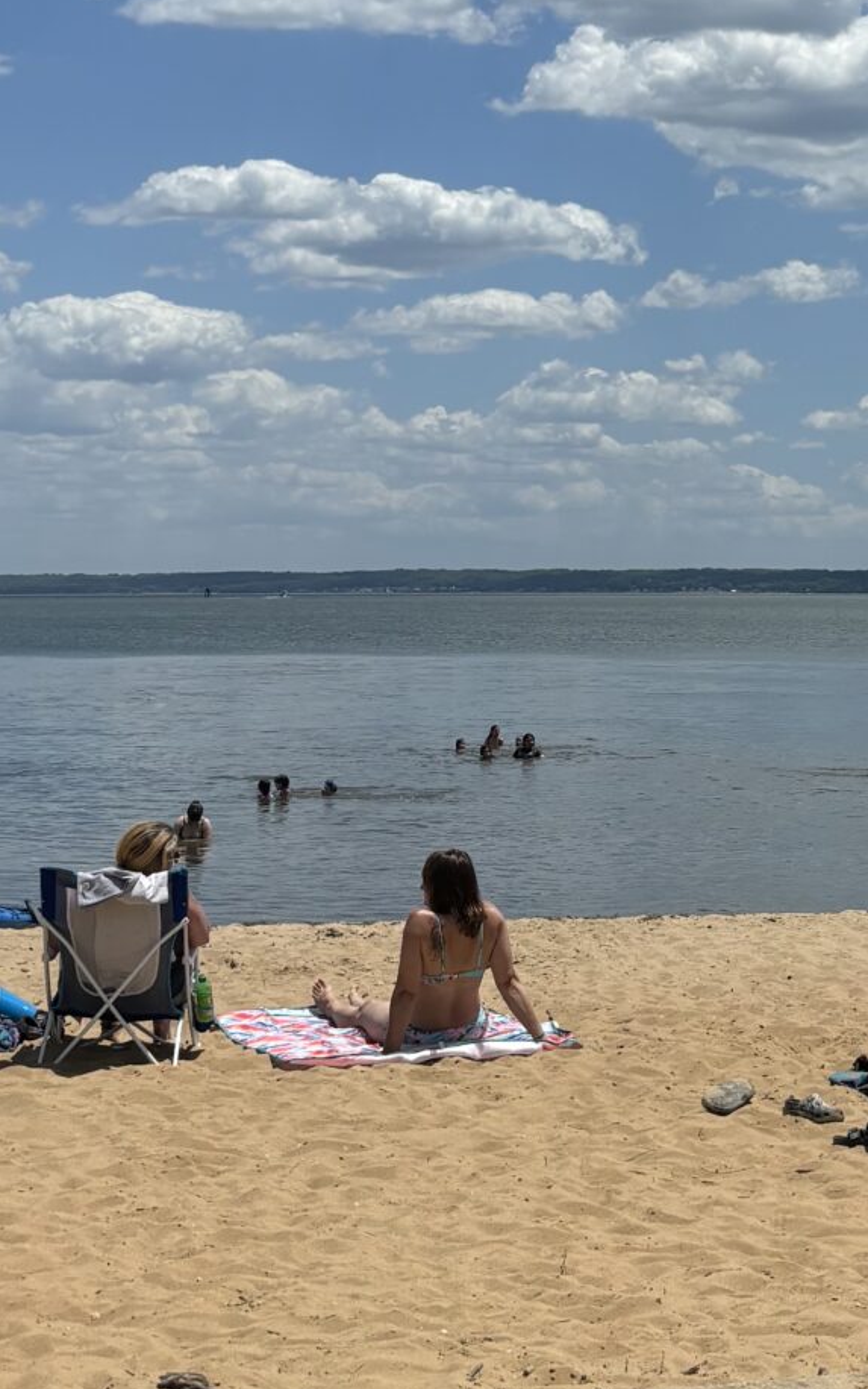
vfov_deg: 25.9
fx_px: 2913
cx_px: 701
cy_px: 112
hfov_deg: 16.8
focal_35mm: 77
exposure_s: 1/8333
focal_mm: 5.96
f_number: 1.6
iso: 50
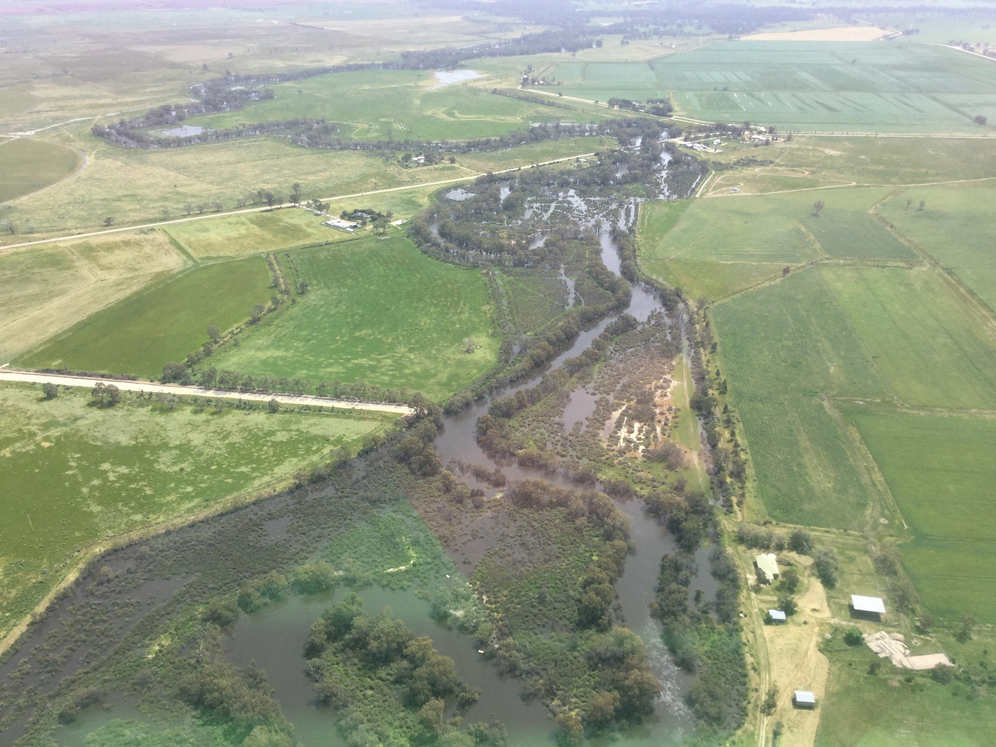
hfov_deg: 58.4
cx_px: 498
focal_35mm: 31
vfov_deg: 45.4
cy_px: 374
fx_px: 892
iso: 25
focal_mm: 3.3
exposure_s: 1/849
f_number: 2.4
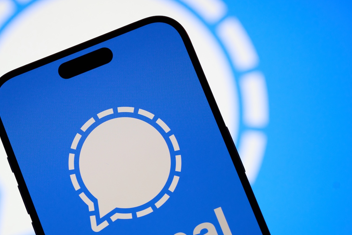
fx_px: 1017
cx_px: 108
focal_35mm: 104
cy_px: 140
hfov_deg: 19.6
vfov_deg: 13.2
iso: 1600
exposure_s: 1/60
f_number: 5.6
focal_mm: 70
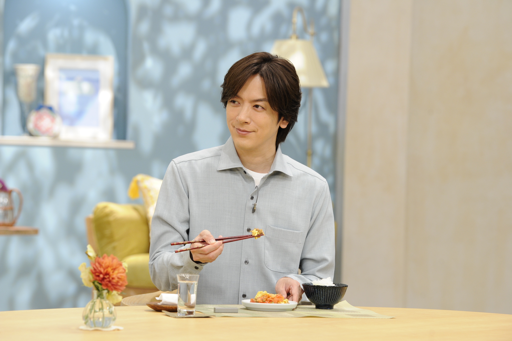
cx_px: 256
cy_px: 170
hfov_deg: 14.2
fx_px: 2061
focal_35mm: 145
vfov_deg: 9.5
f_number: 5
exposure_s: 1/125
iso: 1600
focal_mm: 145
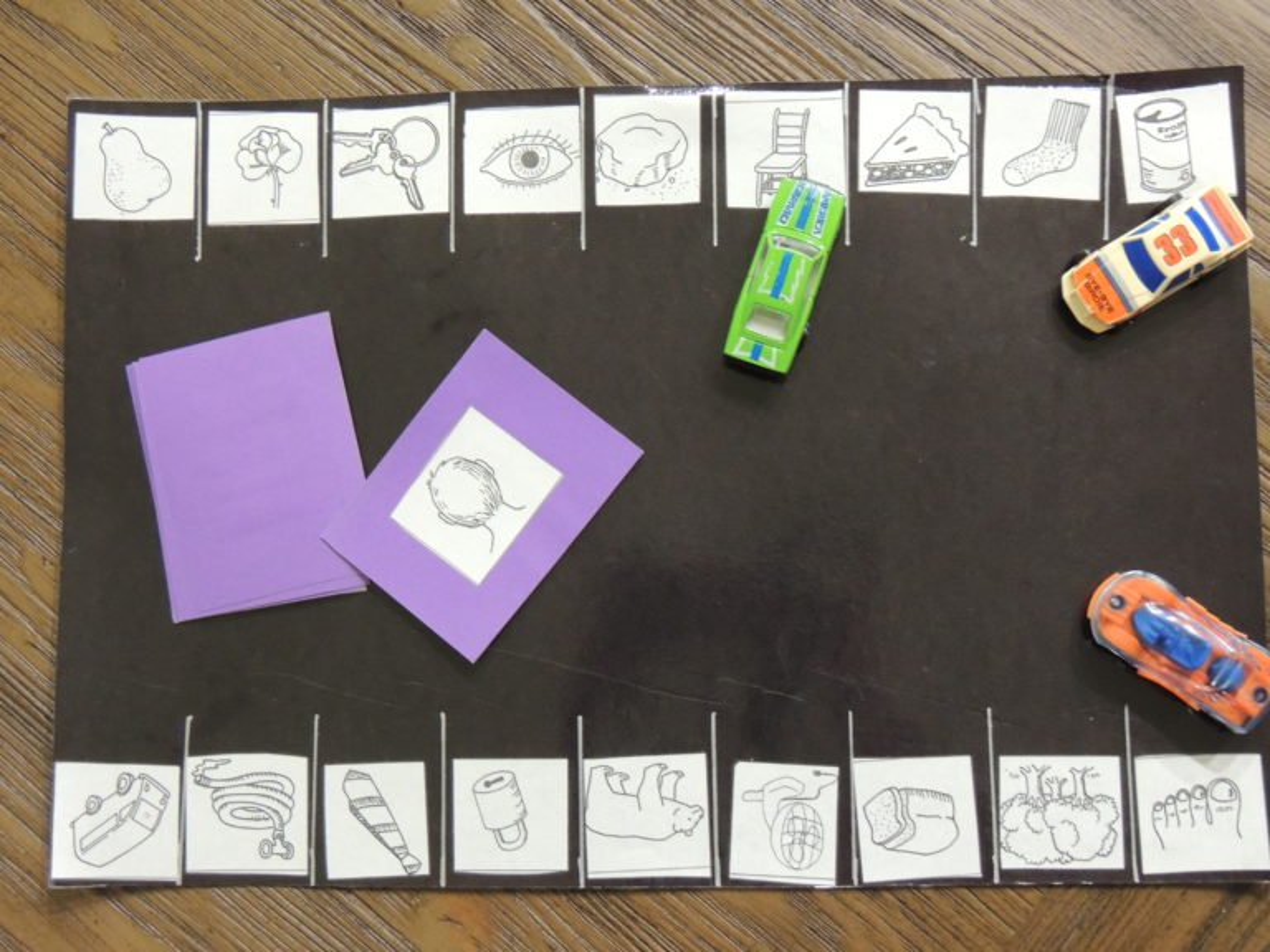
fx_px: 1468
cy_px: 476
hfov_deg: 46.8
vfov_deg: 36.0
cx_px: 635
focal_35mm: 40
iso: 800
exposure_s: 1/10
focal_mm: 7.1
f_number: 3.3
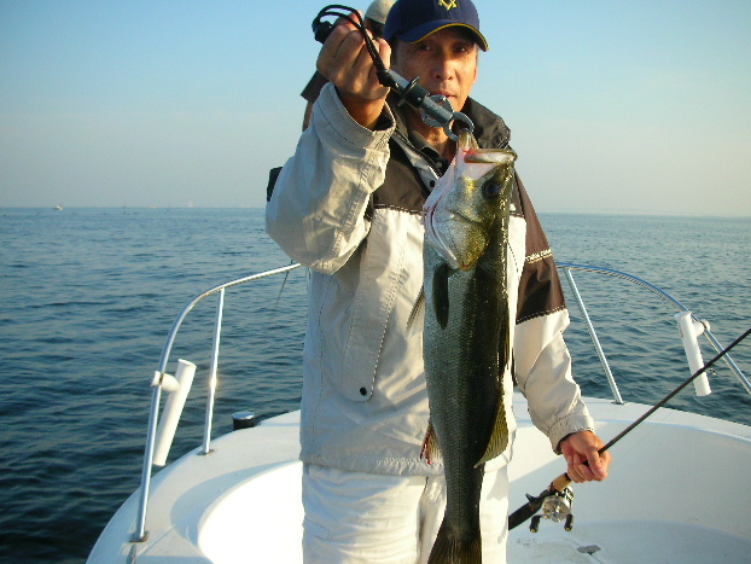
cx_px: 384
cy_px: 279
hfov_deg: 51.3
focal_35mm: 36
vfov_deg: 39.7
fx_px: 781
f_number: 8.5
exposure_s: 1/79.8
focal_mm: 5.8
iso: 50
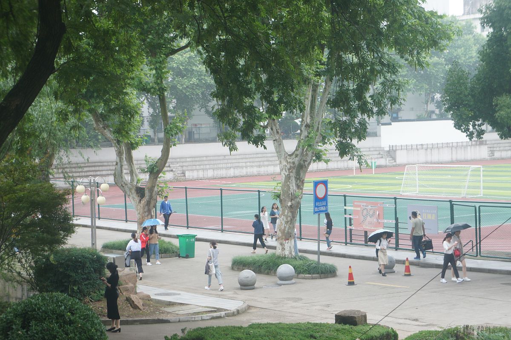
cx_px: 256
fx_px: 1170
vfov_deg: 16.5
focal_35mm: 82
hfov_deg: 24.6
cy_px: 170
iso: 250
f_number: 5.6
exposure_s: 1/100
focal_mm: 55
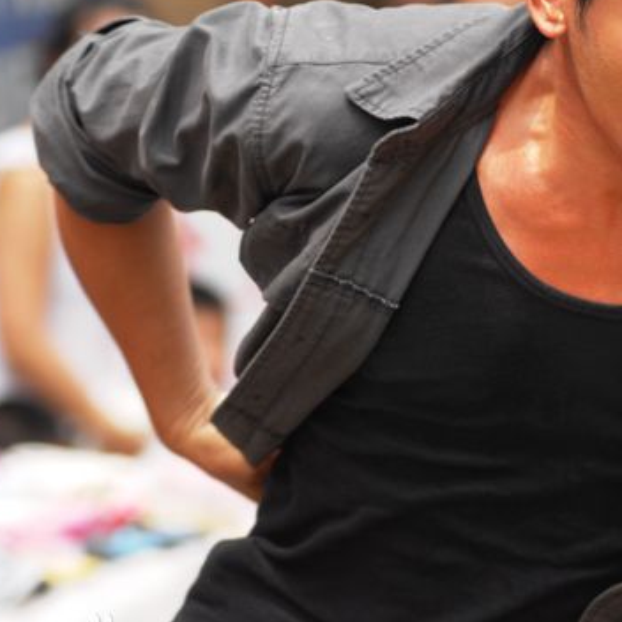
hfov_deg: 6.7
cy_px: 321
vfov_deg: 6.8
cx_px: 539
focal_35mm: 259
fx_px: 5265
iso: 125
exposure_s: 1/320
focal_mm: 112
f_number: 4
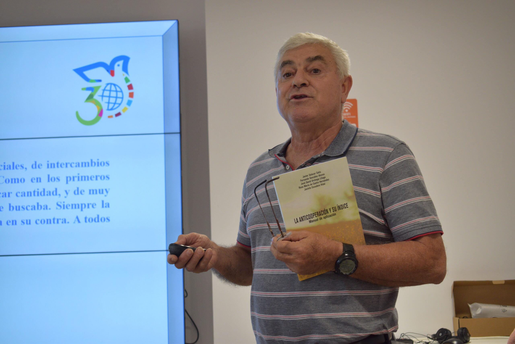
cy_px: 172
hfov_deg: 36.9
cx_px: 258
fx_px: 772
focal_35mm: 54
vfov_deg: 25.1
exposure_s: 1/100
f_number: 5
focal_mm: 36
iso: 400
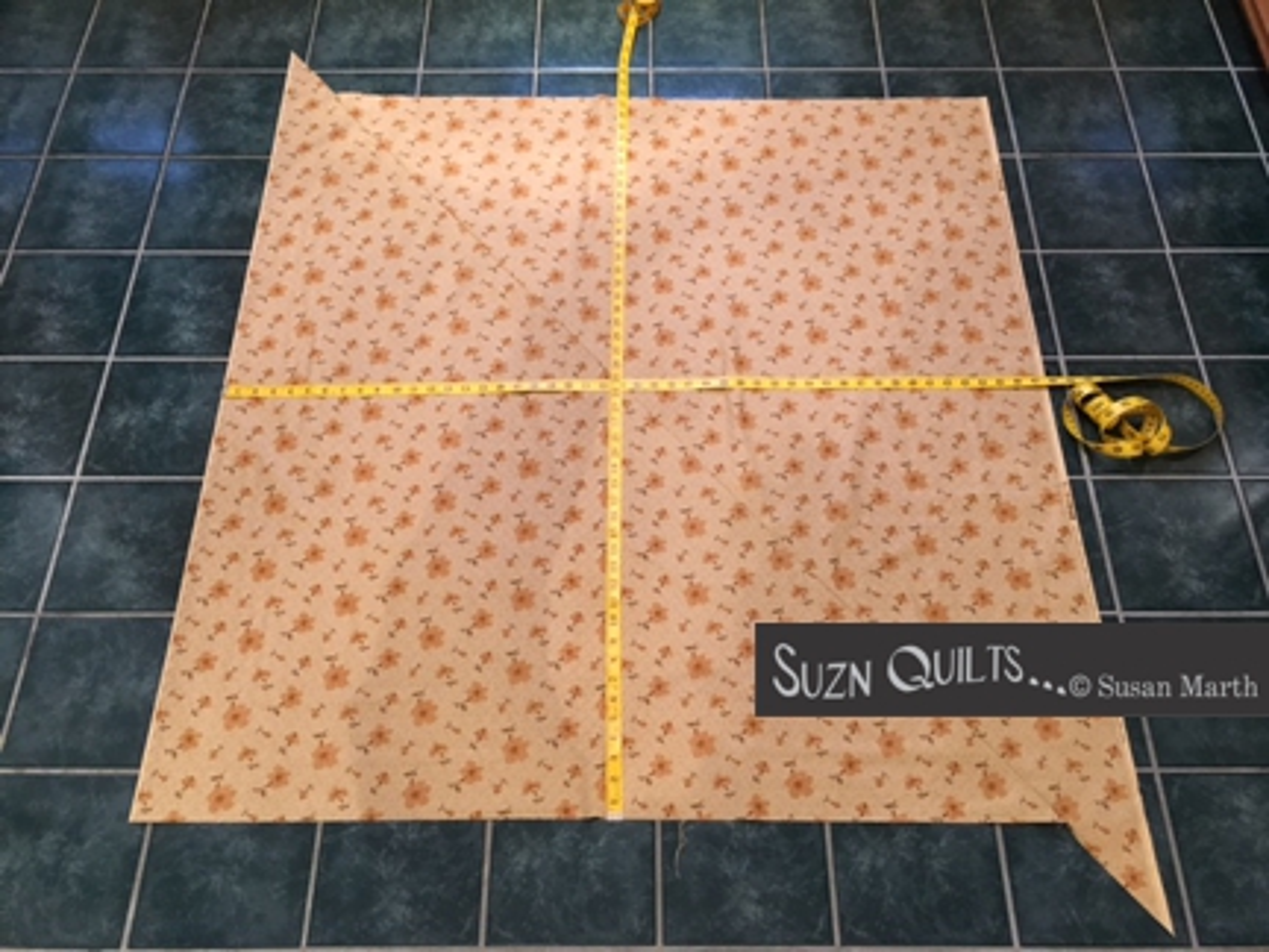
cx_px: 634
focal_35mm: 29
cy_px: 476
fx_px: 1063
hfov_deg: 61.7
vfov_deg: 48.2
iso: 200
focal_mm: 4.15
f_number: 2.2
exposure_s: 1/17
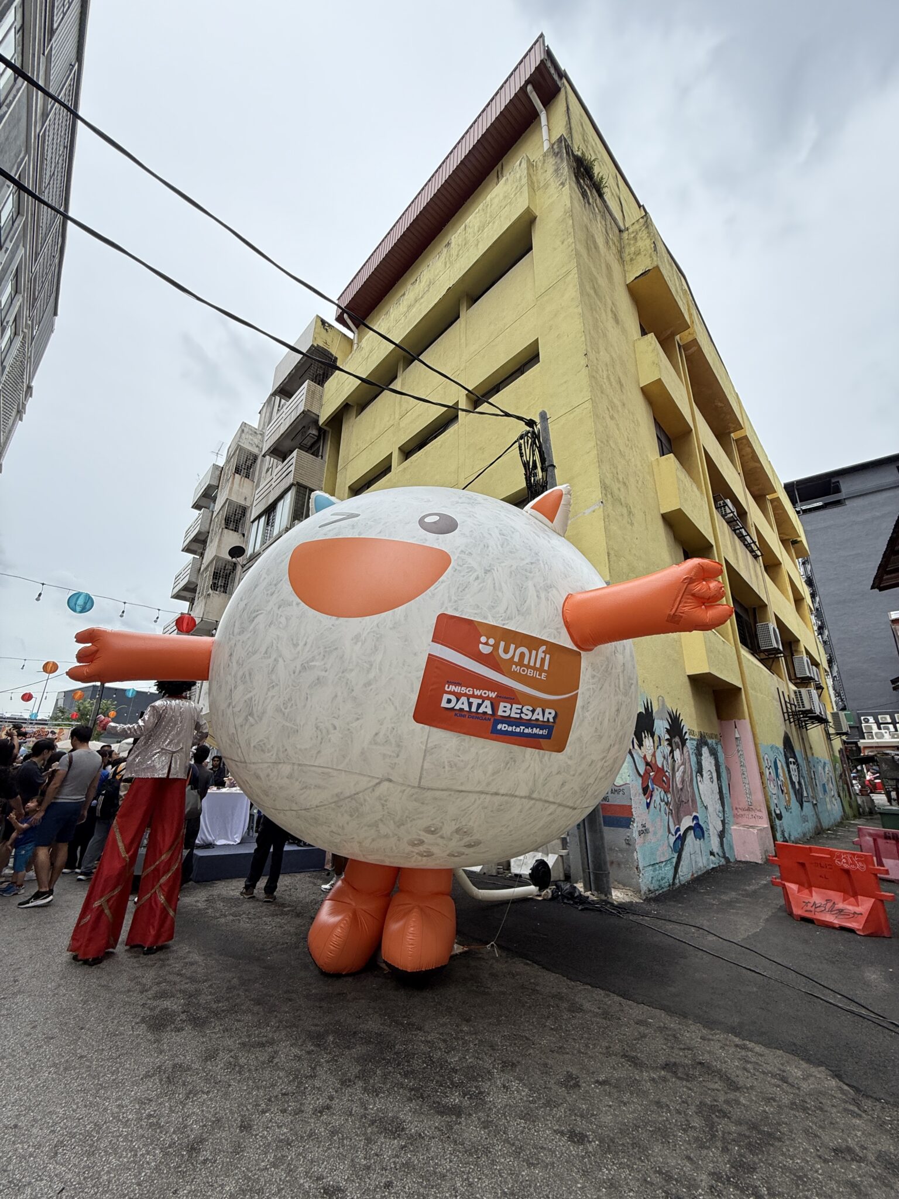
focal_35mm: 14
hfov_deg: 85.7
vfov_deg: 102.1
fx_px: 485
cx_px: 450
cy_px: 600
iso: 50
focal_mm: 2.22
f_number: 2.2
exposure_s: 1/853
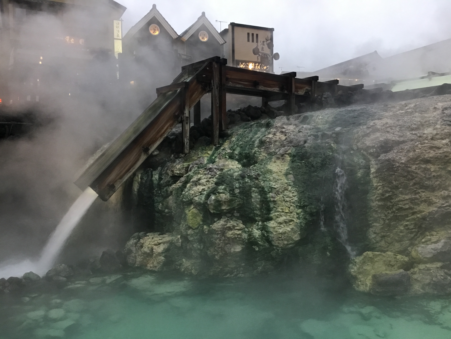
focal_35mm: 31
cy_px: 170
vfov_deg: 45.4
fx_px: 404
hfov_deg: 58.4
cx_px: 226
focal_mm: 3.3
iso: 125
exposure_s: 1/30
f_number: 2.4
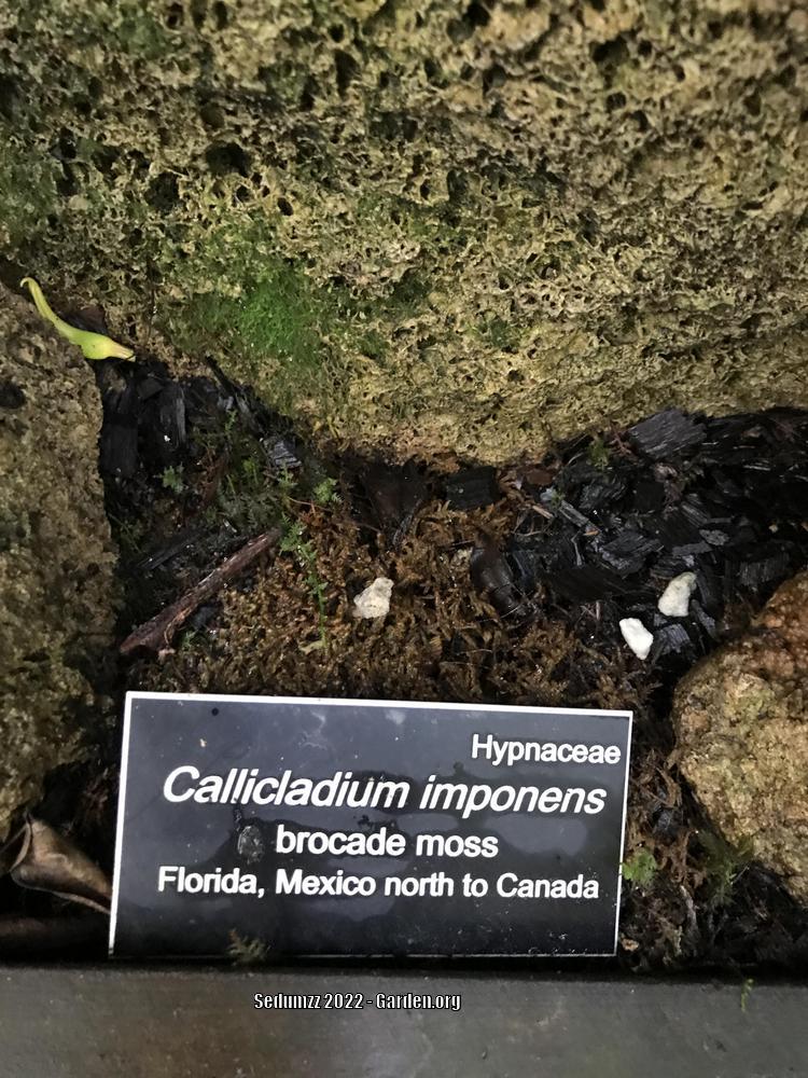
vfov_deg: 63.4
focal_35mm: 28
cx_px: 404
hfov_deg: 49.7
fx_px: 871
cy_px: 539
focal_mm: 3.99
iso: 100
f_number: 1.8
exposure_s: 1/6
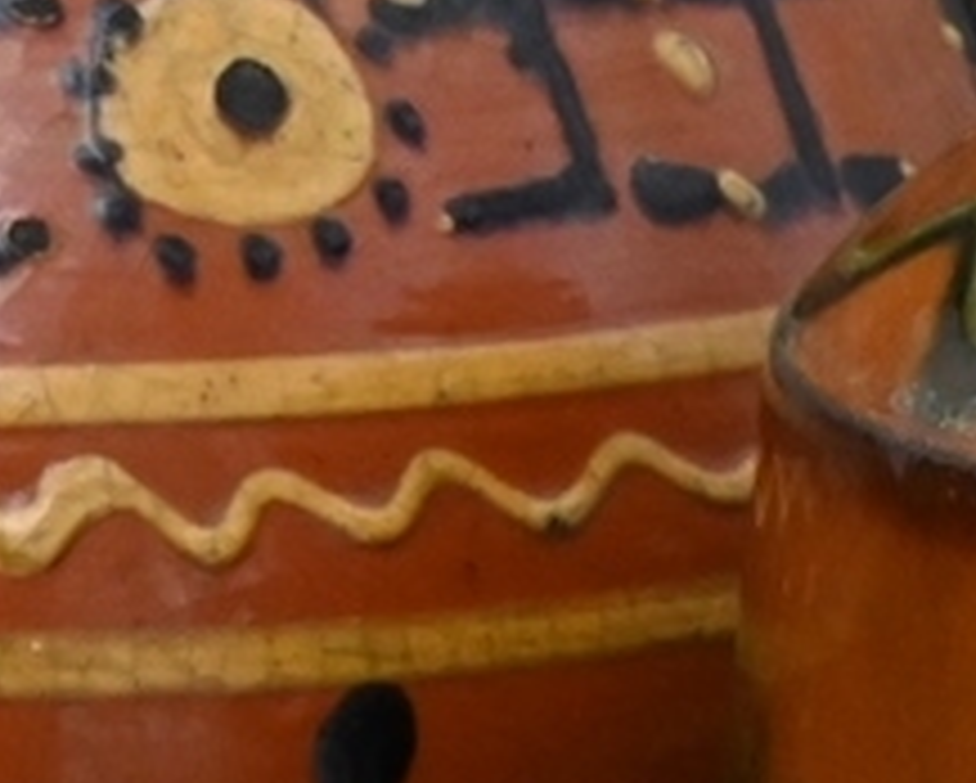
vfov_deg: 4.3
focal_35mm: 350
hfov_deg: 5.3
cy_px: 1876
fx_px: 10119
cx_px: -1635
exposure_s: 1/50
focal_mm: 50
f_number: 22
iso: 5600
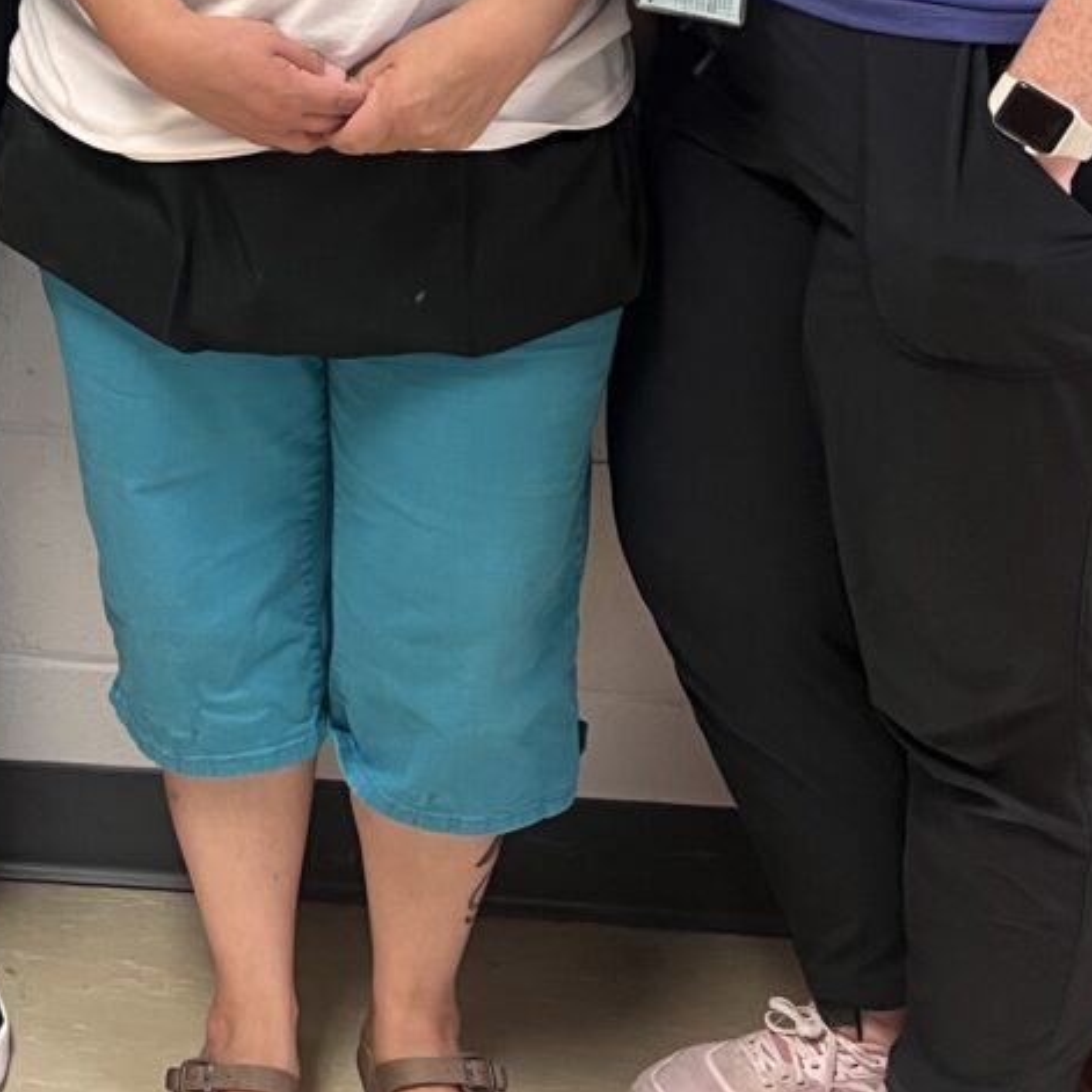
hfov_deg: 21.4
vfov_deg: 21.5
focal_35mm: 75
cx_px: -218
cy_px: -204
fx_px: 2677
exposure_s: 1/60
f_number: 1.5
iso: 125
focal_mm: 5.7
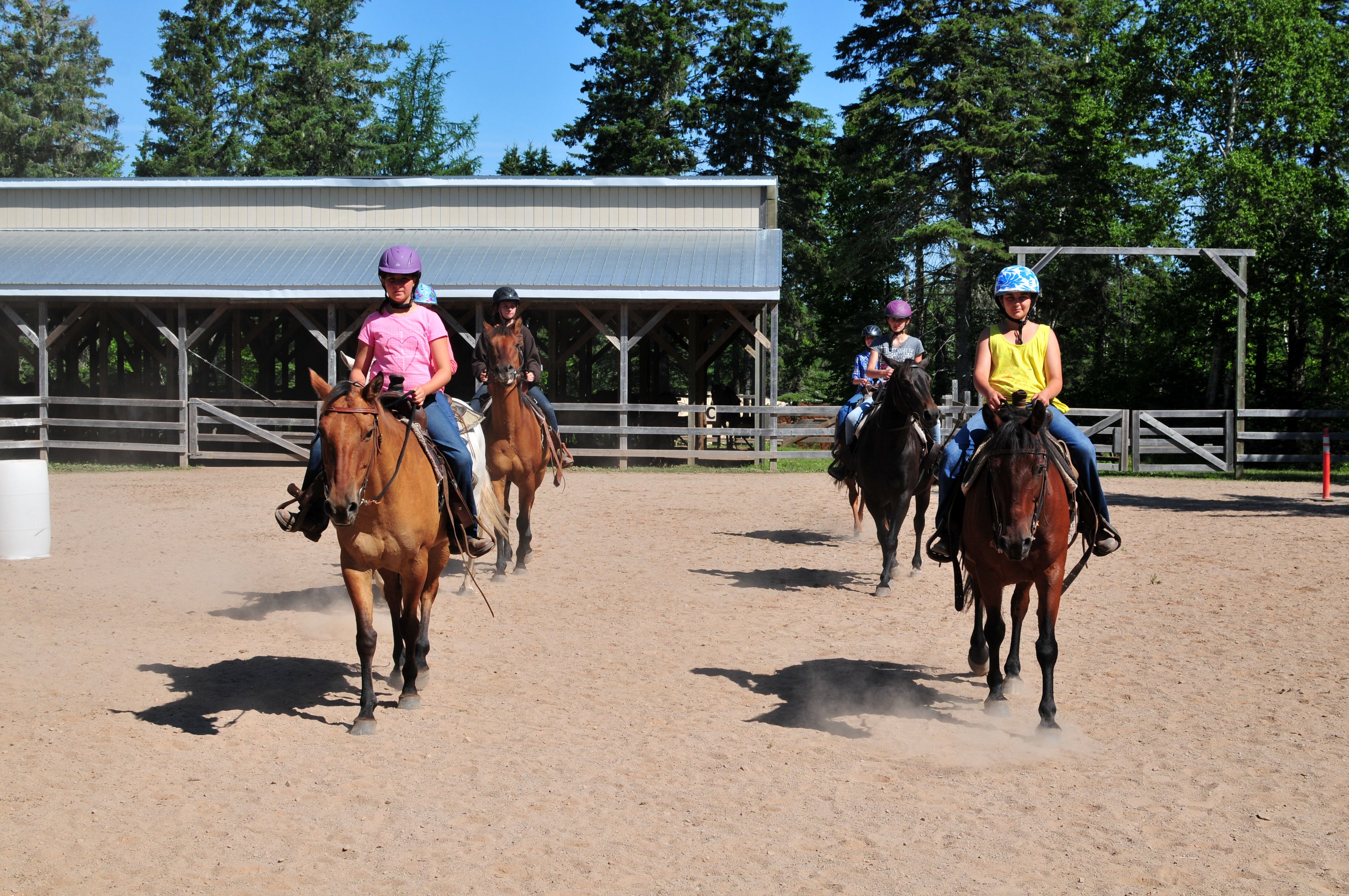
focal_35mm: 52
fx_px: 1965
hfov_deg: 37.9
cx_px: 674
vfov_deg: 25.7
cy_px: 448
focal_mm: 35
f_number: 10
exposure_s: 1/400
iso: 200
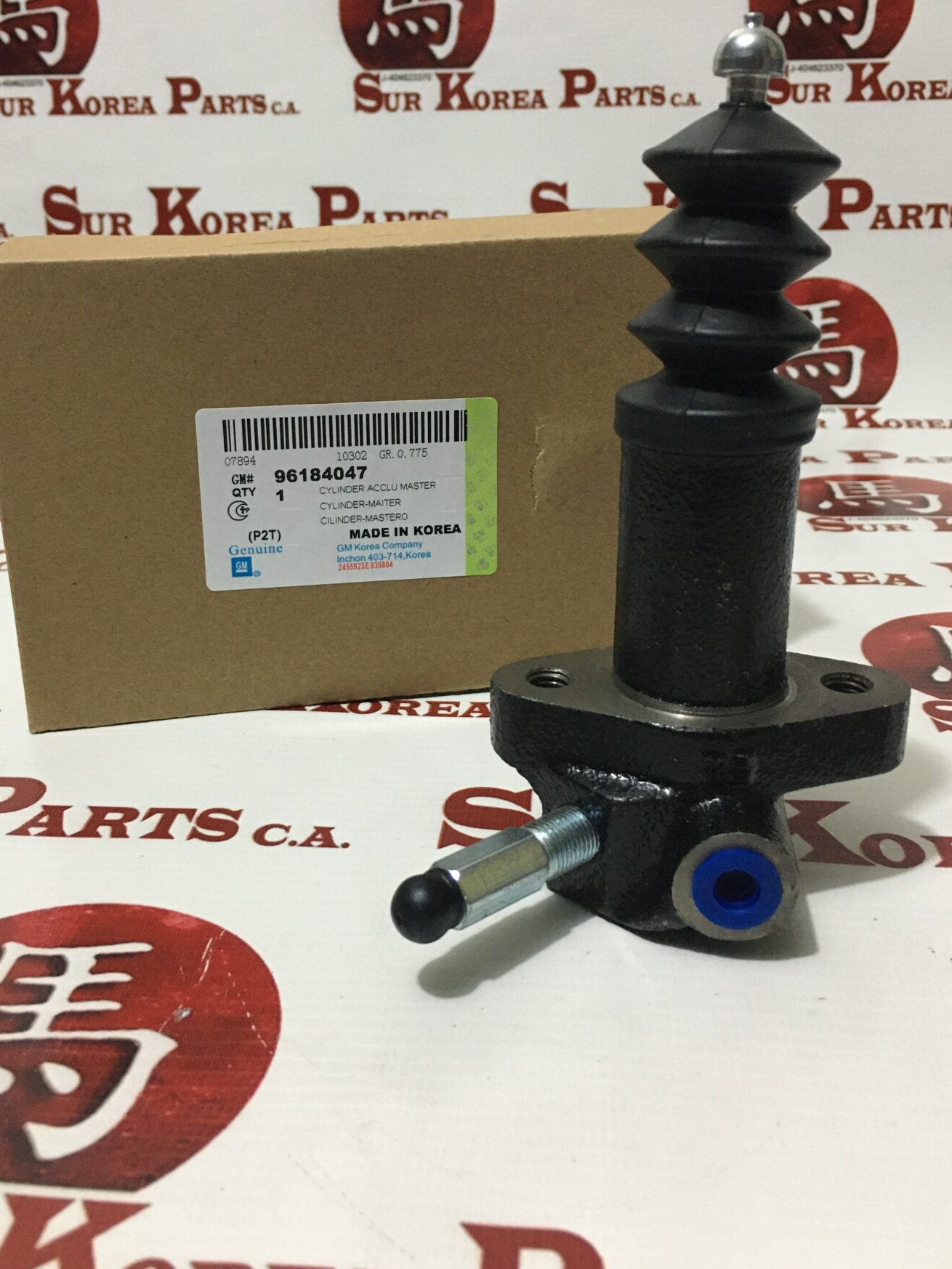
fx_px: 1247
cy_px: 543
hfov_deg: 41.8
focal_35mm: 34
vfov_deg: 53.8
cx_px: 440
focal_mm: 4.15
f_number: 2.2
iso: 200
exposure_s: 1/30
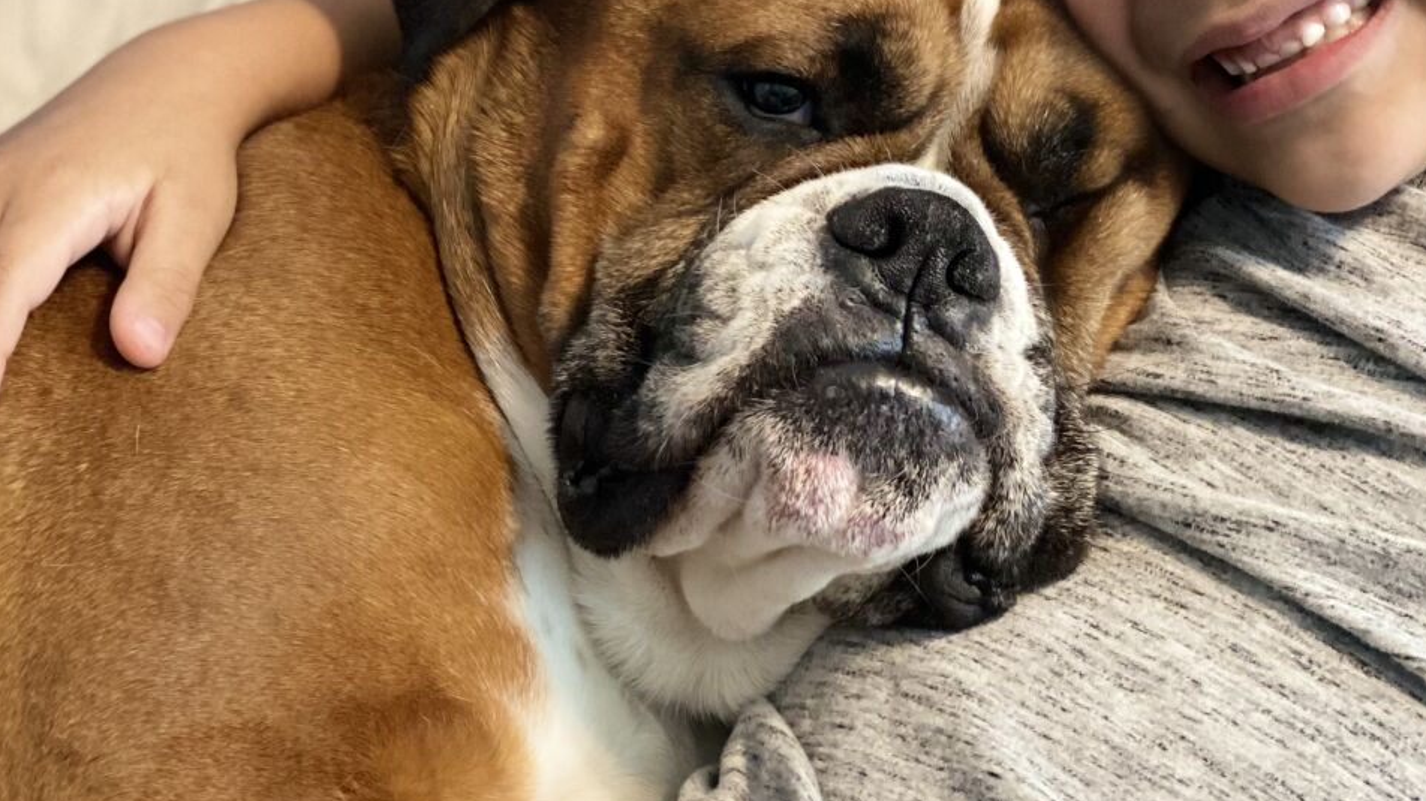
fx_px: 3743
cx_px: 919
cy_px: 317
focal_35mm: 99
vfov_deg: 12.2
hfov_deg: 21.5
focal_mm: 6
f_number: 2
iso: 320
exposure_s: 1/30
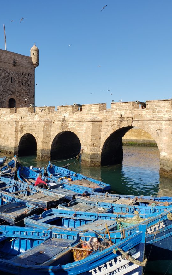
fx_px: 278
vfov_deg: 52.7
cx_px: 65
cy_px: 138
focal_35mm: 37
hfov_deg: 34.3
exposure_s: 1/1399
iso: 50
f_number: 2.4
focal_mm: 4.3
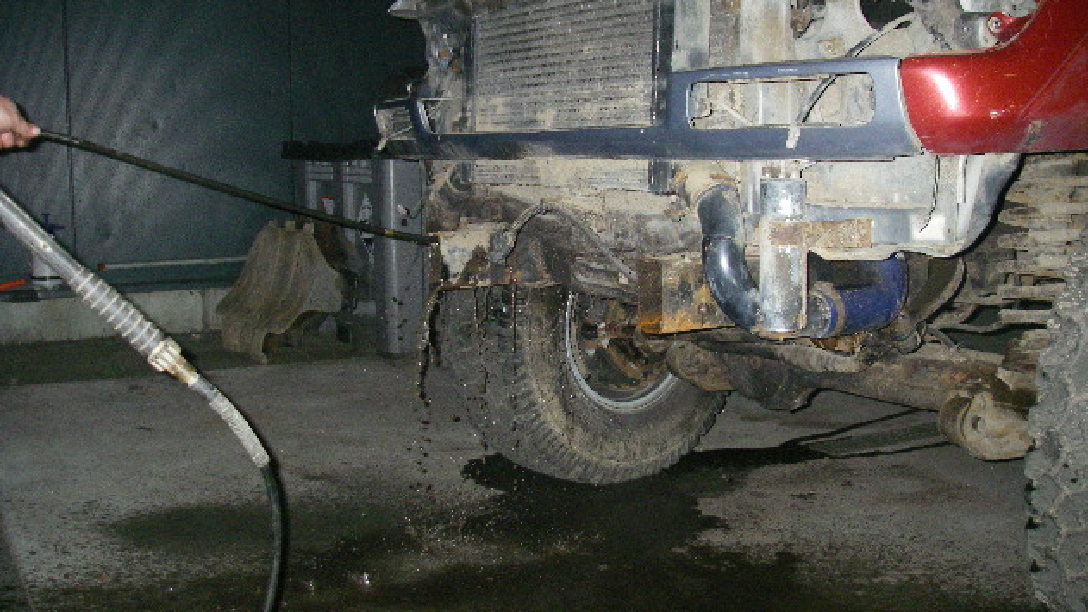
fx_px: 1212
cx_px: 540
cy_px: 253
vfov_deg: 28.3
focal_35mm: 42
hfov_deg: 48.4
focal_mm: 6.3
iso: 400
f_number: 3.3
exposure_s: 1/50
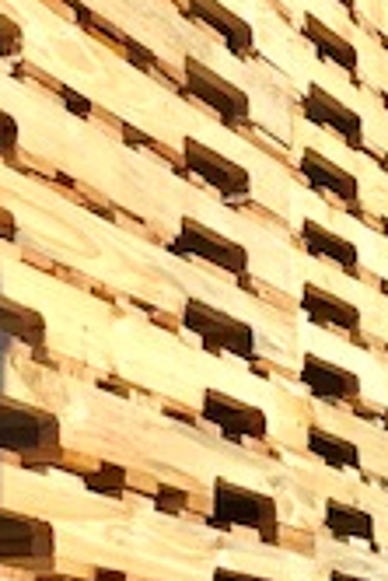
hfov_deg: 12.2
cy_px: 186
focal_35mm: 112
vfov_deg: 18.2
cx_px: 49
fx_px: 1807
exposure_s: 1/4167
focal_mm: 3.99
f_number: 1.8
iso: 20
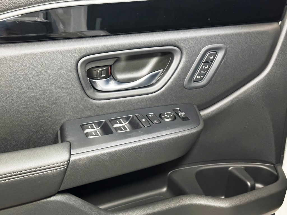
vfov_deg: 30.3
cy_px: 108
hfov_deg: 39.7
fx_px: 398
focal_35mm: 48
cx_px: 144
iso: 640
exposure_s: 1/30
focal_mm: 6.86
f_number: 1.78
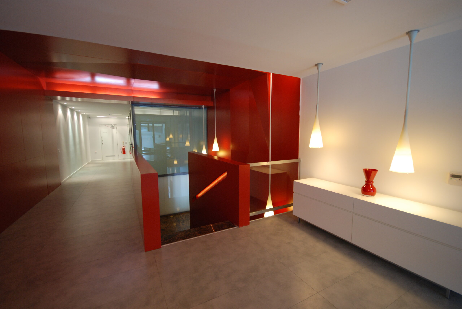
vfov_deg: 77.5
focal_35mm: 15
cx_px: 231
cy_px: 154
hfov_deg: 100.3
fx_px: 193
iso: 400
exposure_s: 1/15
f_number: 4
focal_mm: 10
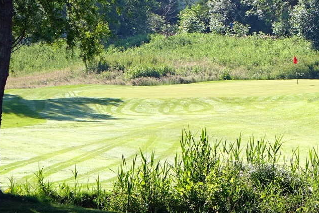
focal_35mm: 401
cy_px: 52
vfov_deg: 3.4
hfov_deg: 5.1
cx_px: 283
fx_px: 3554
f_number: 4
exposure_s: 1/640
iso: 125
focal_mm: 58.2
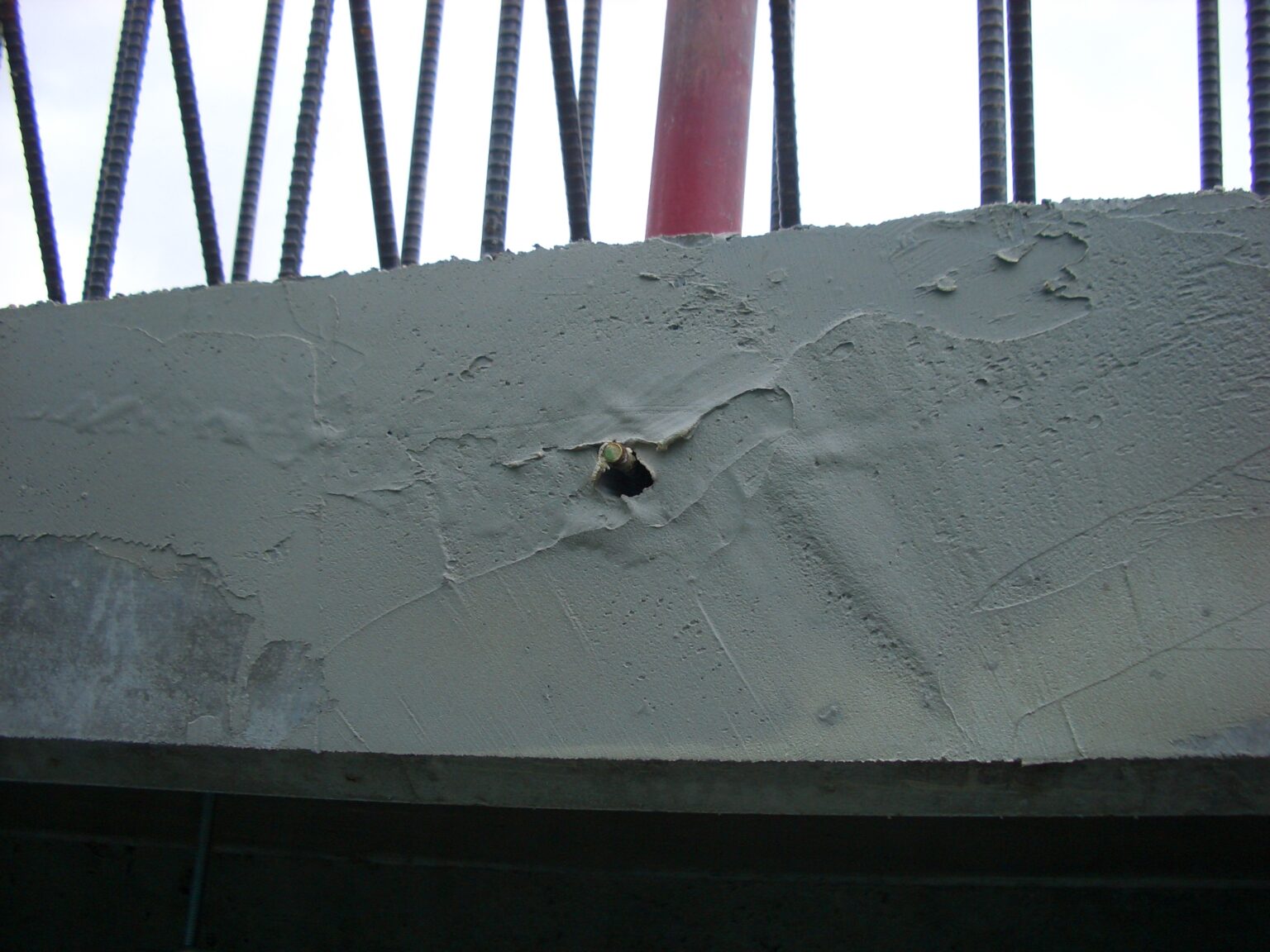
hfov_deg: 52.6
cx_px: 635
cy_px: 476
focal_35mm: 35
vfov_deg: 40.7
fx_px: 1284
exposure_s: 1/80
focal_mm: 5.8
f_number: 2.6
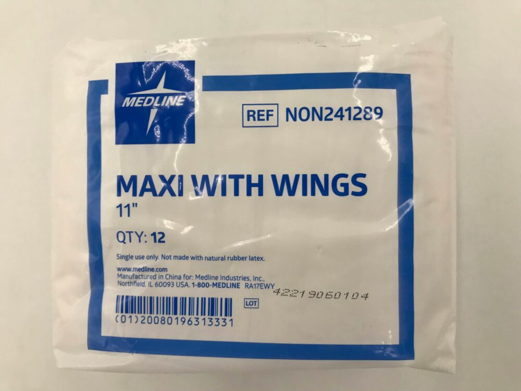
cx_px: 260
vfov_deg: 49.7
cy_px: 196
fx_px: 421
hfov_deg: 63.4
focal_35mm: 28
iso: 25
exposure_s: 1/40
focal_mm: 3.99
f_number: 1.8
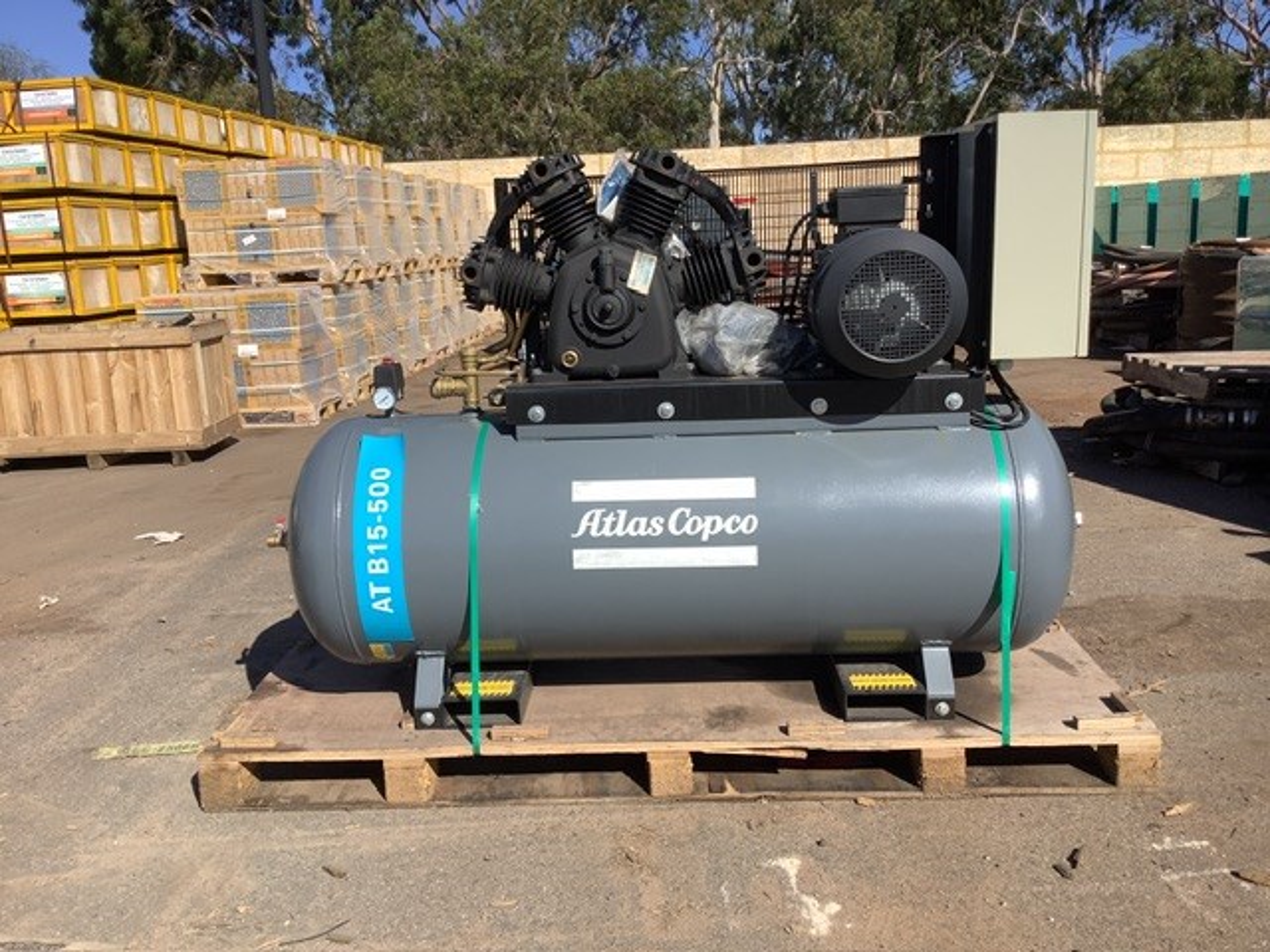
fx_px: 1137
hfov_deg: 58.4
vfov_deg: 45.4
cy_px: 476
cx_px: 635
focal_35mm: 31
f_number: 2.4
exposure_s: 1/1314
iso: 25
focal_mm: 3.3
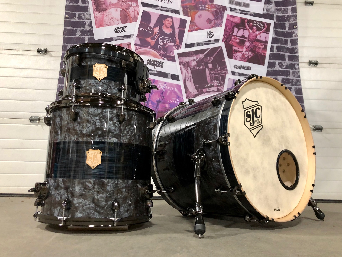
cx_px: 175
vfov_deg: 48.2
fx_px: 287
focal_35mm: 29
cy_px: 130
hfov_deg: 61.6
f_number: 1.8
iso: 100
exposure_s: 1/15
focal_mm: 4
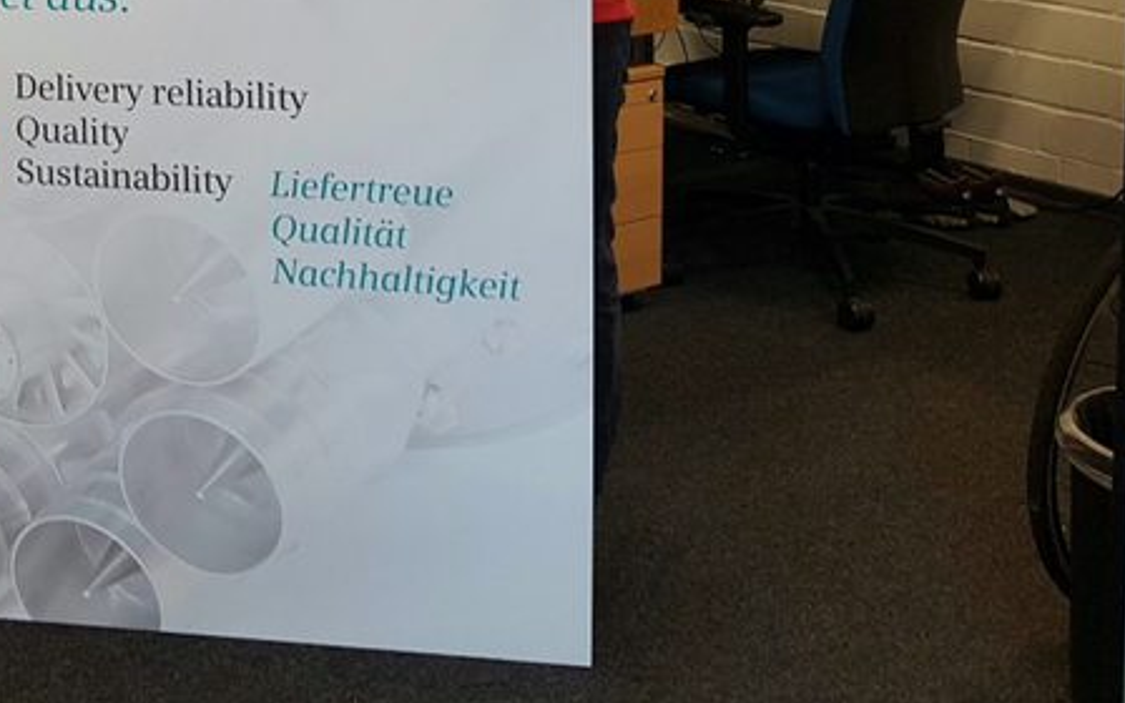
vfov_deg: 19.3
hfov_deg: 30.3
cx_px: 8
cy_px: -178
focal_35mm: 63
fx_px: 1932
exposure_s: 1/50
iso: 64
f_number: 1.7
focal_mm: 4.2
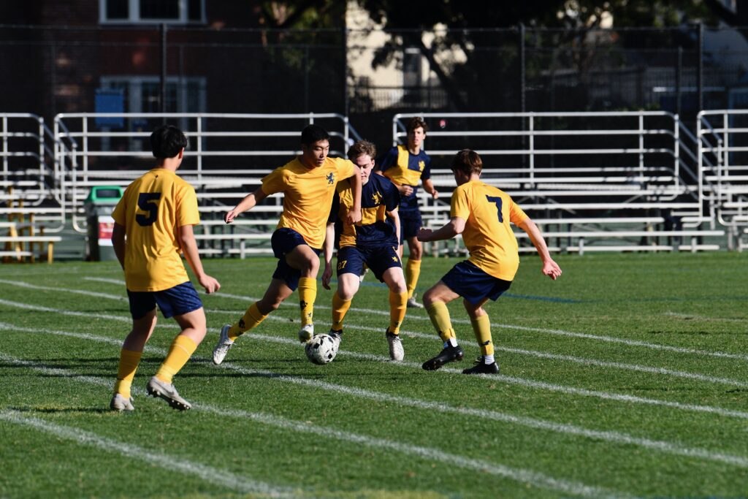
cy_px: 250
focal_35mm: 270
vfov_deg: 5.1
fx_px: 5610
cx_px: 374
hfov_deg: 7.6
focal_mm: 180
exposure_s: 1/2000
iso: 110
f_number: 4
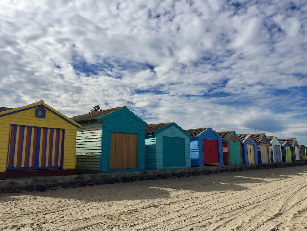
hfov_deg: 61.7
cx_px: 154
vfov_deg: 48.2
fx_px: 257
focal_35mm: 29
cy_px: 116
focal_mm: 4.15
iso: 32
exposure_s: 1/4950
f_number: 2.2
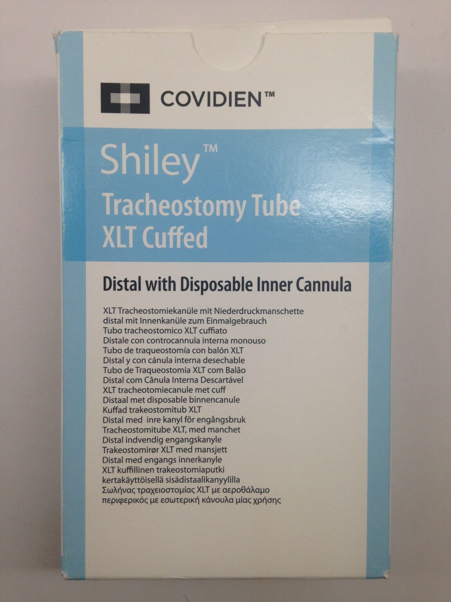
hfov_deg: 42.9
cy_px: 301
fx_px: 573
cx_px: 226
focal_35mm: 33
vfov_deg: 55.4
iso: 80
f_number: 2.4
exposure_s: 1/120
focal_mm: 4.12
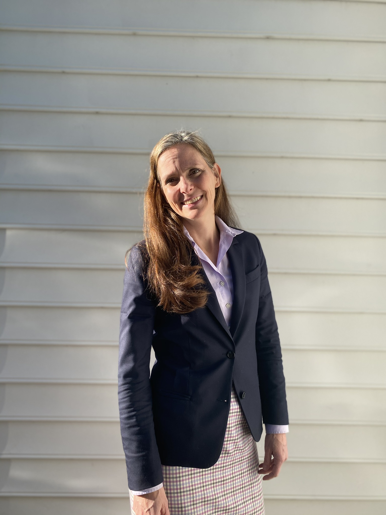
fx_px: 387
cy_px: 258
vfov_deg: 67.3
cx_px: 193
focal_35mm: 26
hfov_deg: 53.1
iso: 32
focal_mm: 4.25
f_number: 1.8
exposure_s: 1/724
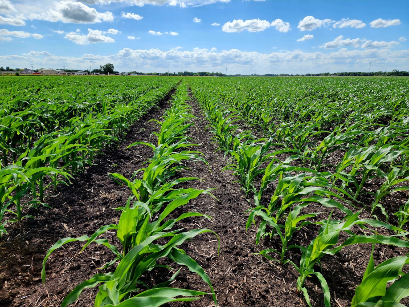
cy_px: 154
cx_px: 204
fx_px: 272
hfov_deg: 73.9
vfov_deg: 58.9
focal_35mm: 23
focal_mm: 6.4
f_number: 1.8
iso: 12
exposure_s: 1/1429
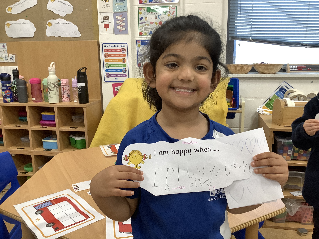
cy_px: 120
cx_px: 160
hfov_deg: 58.4
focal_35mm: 31
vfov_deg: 45.4
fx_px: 286
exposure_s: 1/60
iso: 160
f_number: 2.4
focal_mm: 3.3
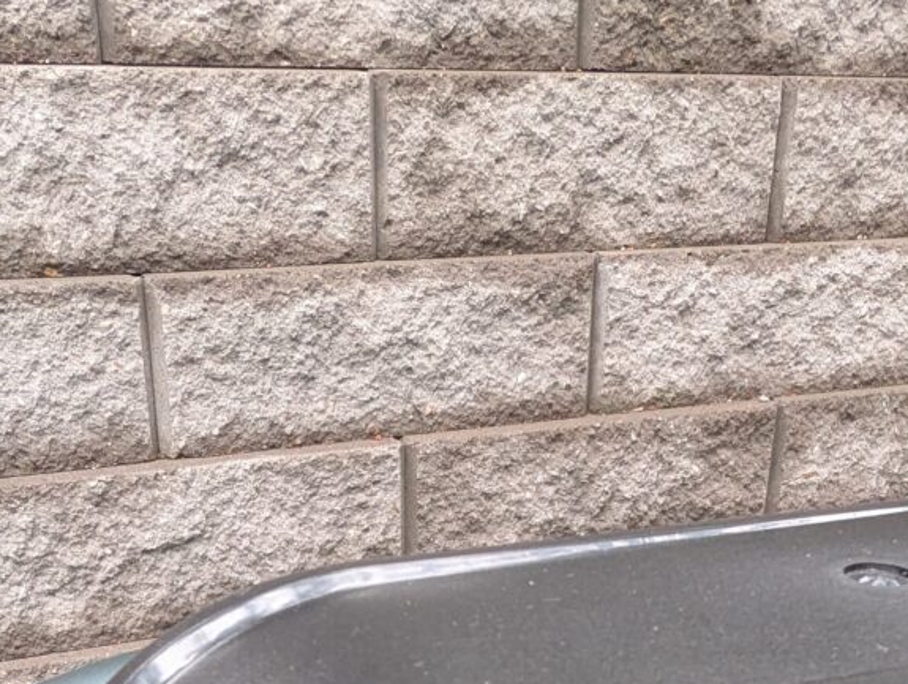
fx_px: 1497
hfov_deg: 33.6
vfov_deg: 22.0
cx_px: 551
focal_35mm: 57
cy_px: 983
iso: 89
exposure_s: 1/82
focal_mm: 2.35
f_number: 2.2
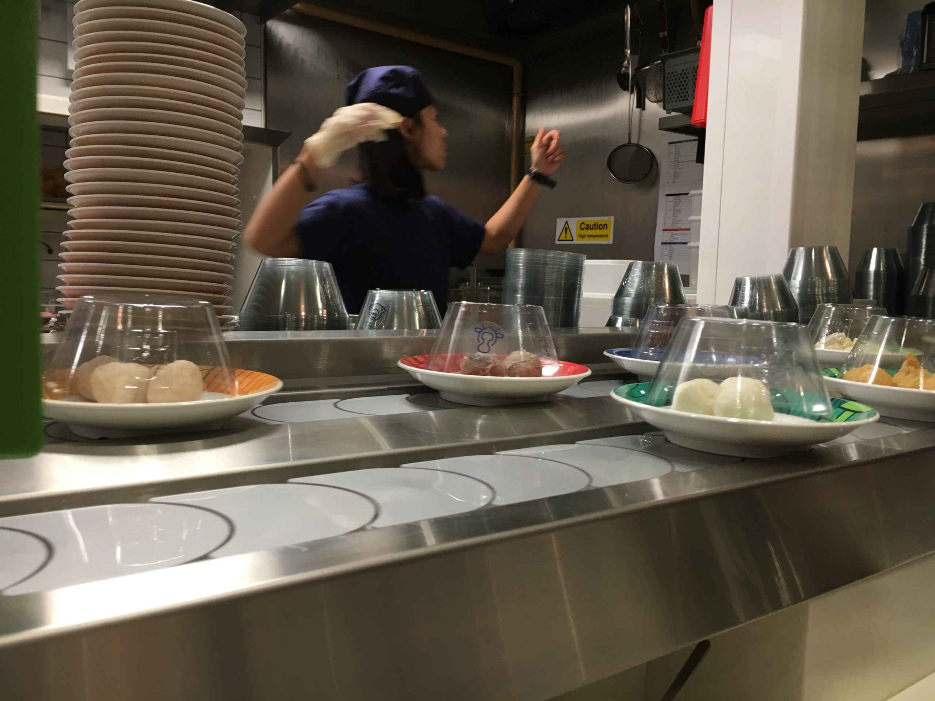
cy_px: 350
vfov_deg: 48.2
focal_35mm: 29
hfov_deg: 61.7
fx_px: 783
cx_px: 468
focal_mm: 4.15
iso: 100
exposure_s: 1/33
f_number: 2.2
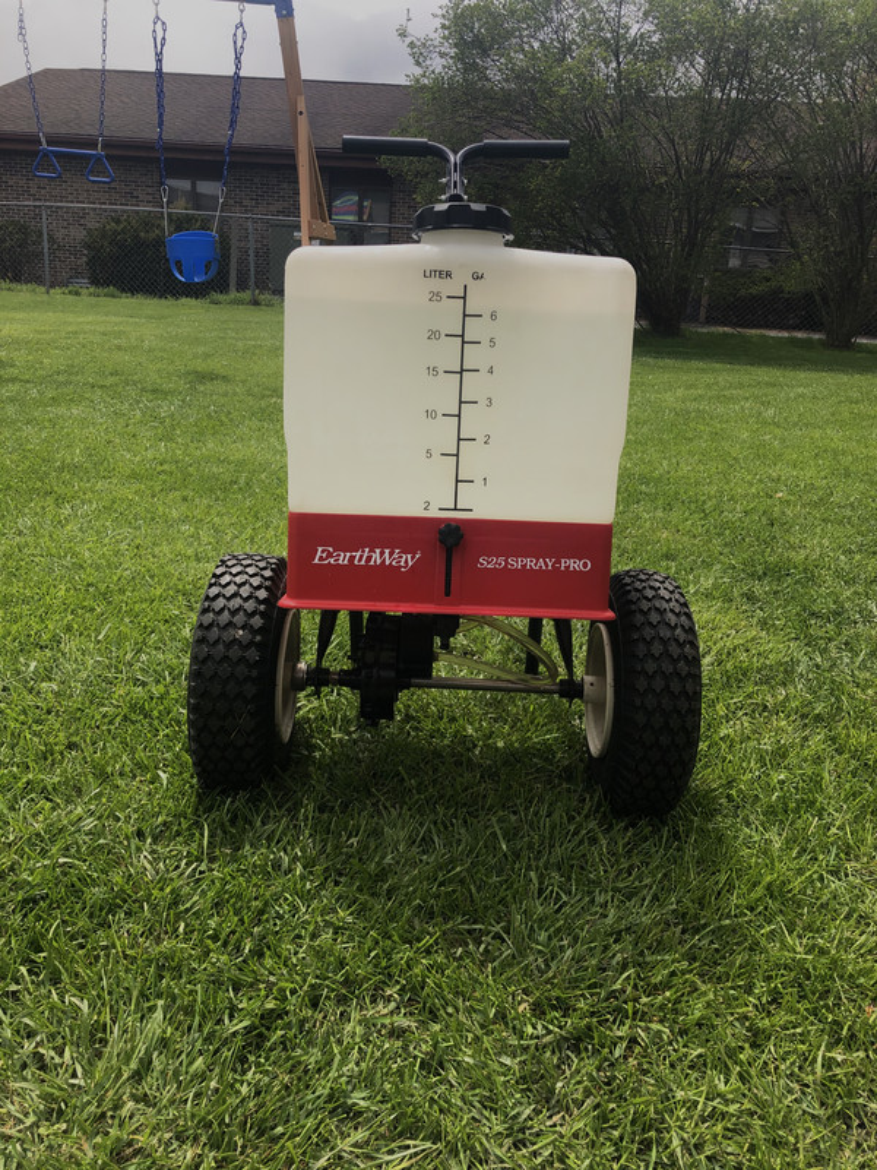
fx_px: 946
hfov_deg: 49.7
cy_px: 585
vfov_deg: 63.4
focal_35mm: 28
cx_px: 438
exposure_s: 1/1919
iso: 20
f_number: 1.8
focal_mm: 4
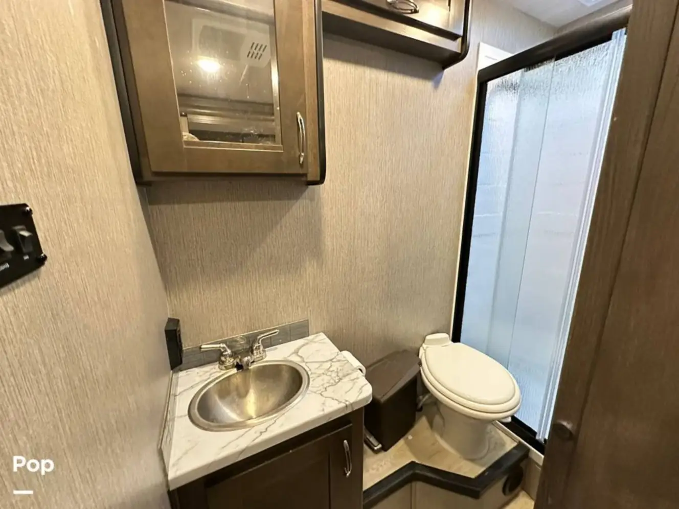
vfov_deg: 85.7
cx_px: 340
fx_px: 275
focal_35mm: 14
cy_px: 254
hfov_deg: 102.1
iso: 800
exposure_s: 1/60
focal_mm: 2.22
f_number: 2.2
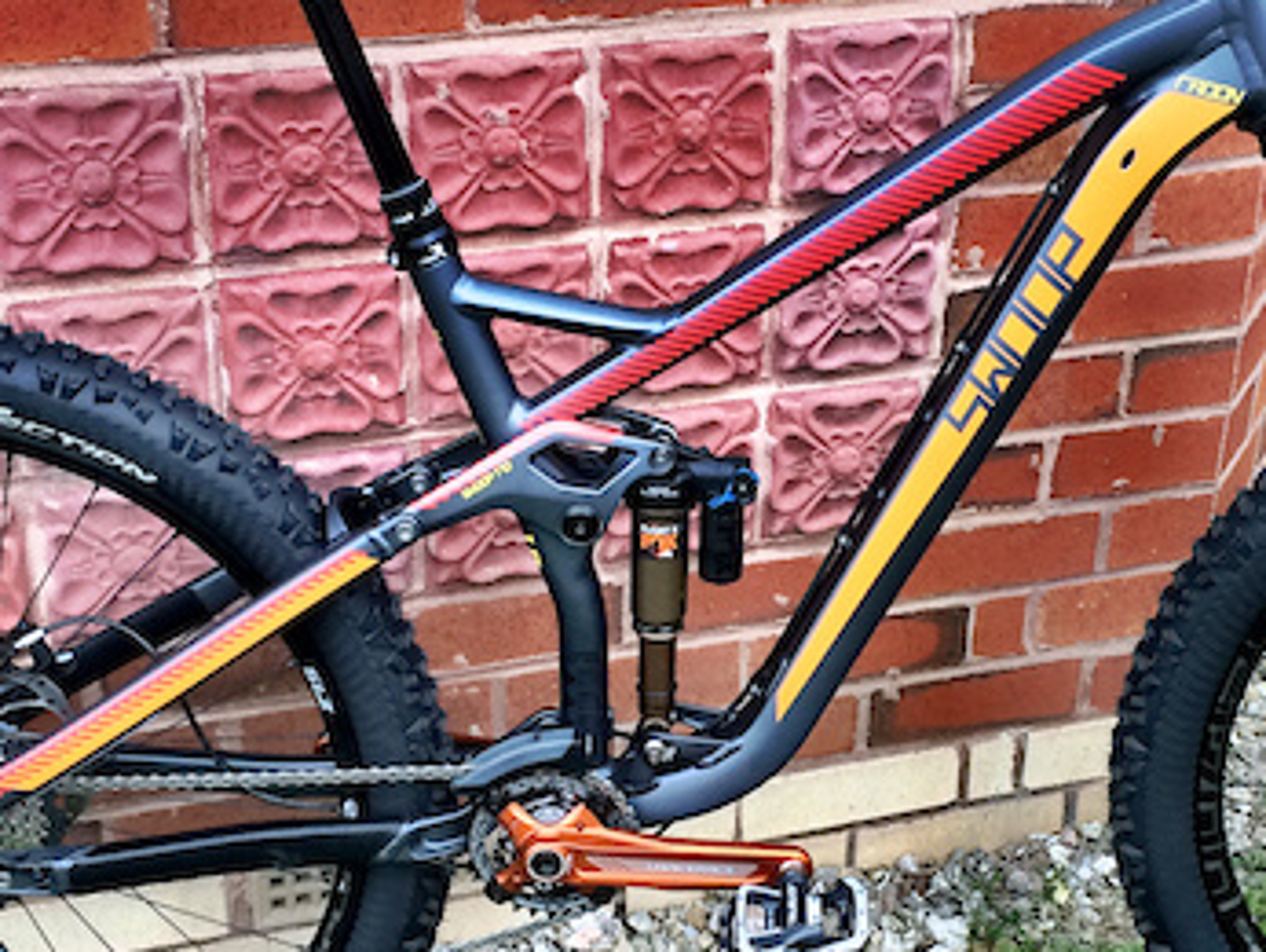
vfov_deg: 21.9
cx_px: 754
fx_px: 2452
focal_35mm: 67
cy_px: 648
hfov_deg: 28.9
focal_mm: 4.15
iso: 40
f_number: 2.2
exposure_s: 1/33
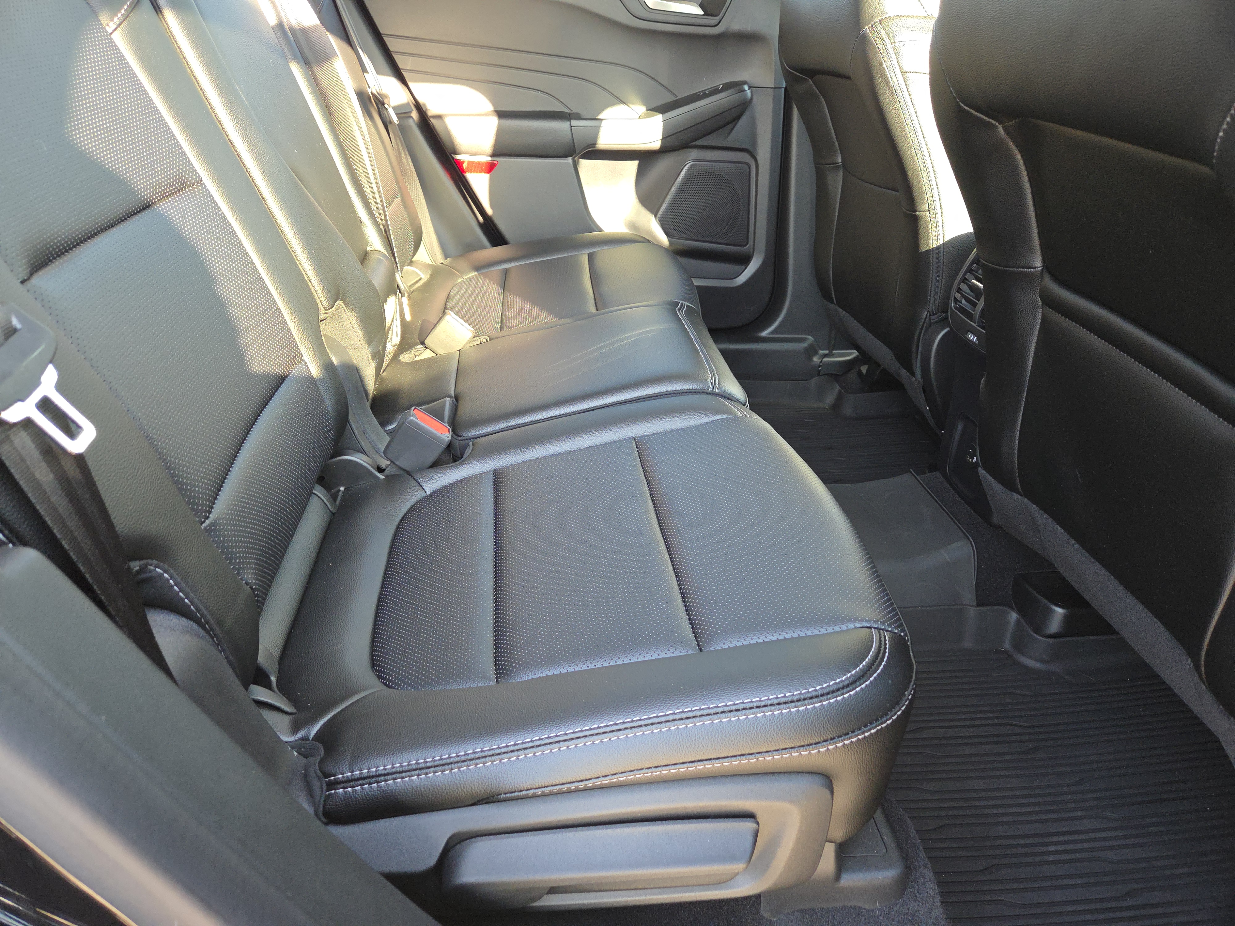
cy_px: 463
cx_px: 618
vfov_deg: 58.9
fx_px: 821
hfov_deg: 73.9
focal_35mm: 23
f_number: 1.8
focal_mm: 5.4
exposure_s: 1/120
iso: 200
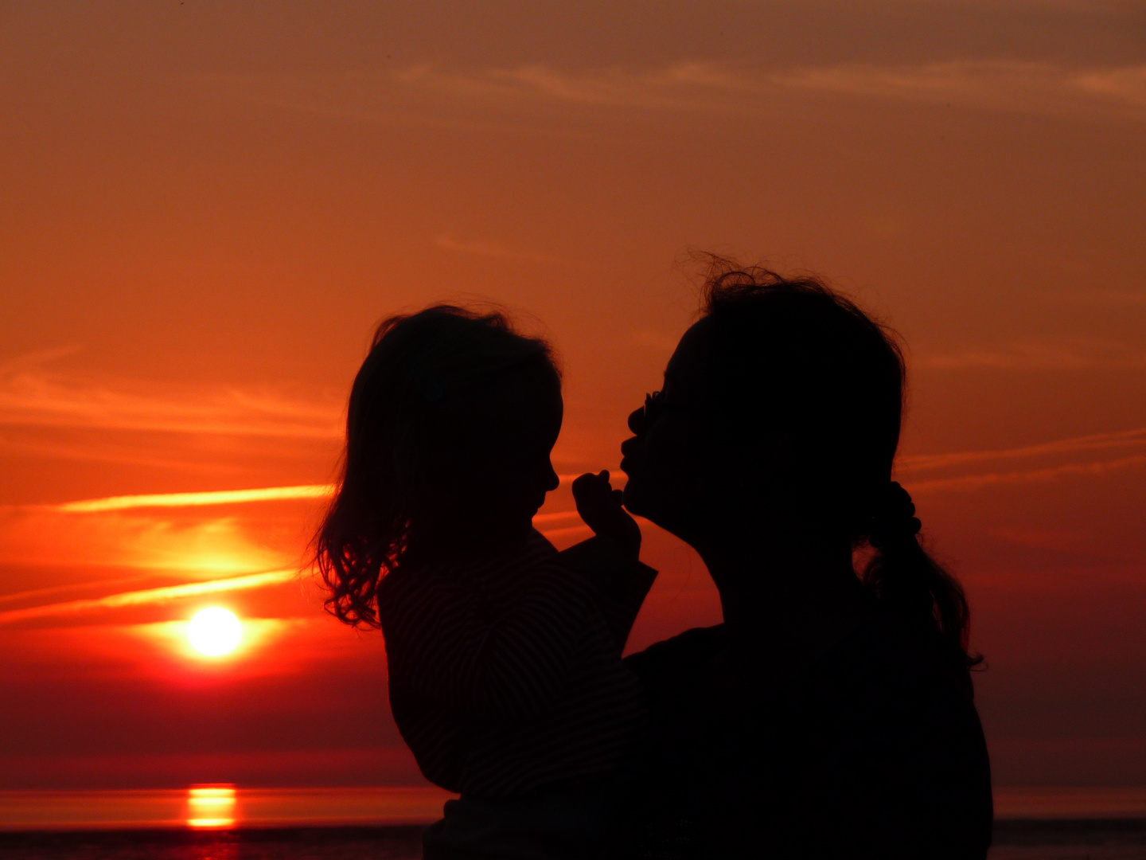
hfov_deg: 13.4
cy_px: 430
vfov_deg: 10.1
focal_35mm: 147
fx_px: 4867
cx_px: 573
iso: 100
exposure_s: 1/1000
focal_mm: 25.2
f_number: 4.8
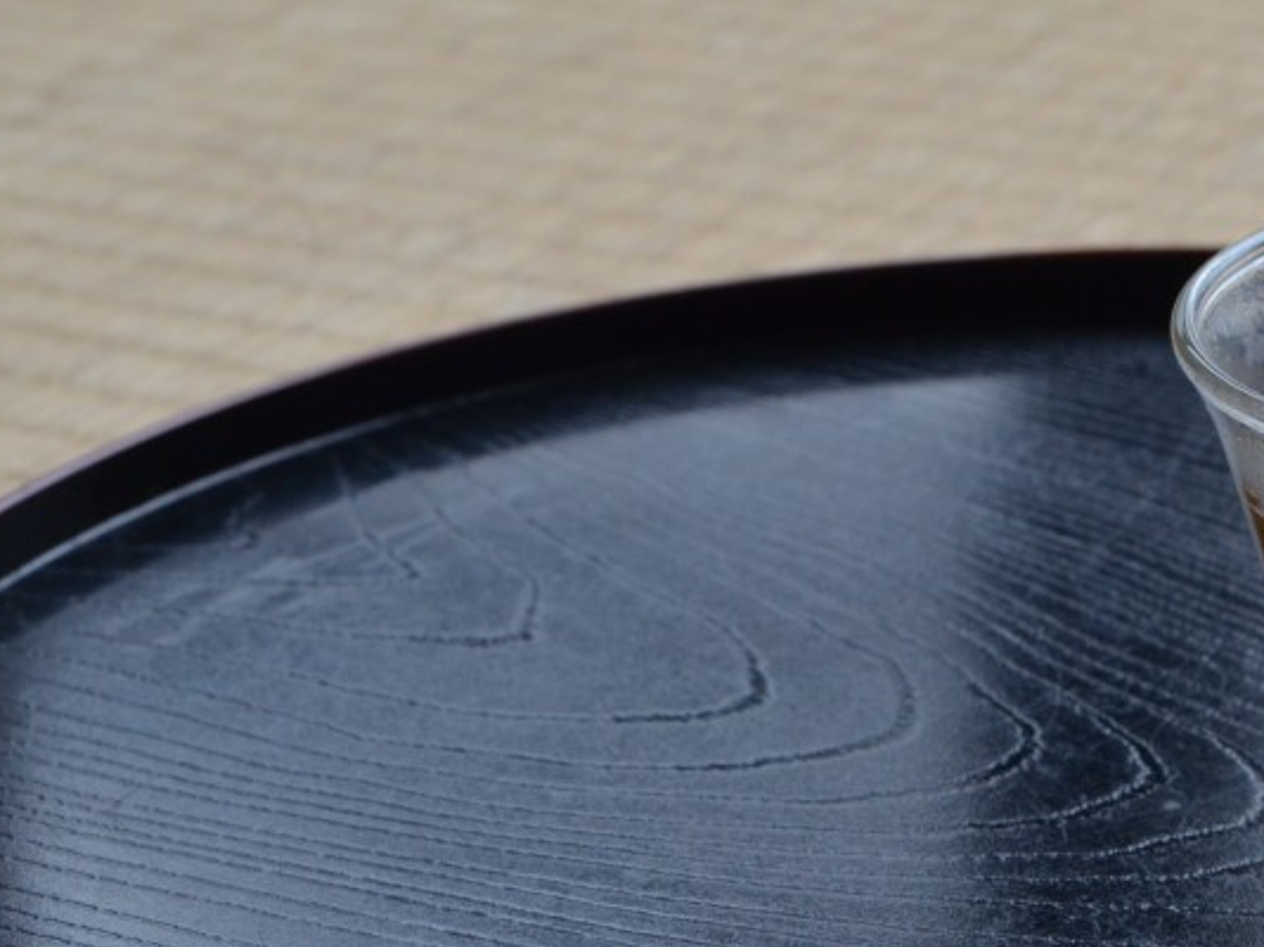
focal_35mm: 138
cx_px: 1105
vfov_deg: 10.7
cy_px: 599
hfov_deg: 14.2
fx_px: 5037
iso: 1000
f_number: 10
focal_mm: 50
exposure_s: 1/50
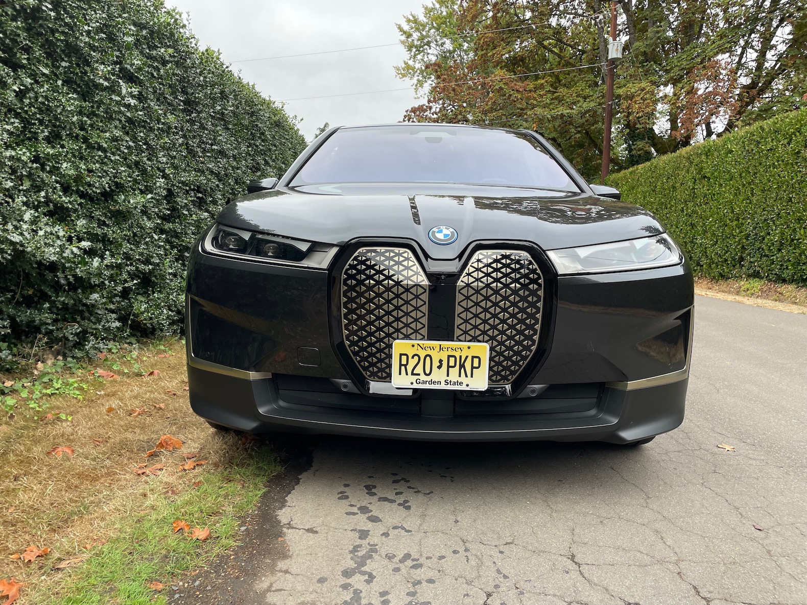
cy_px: 302
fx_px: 606
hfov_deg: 67.3
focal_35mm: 26
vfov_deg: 53.1
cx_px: 404
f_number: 1.6
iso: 32
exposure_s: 1/606
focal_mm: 4.2
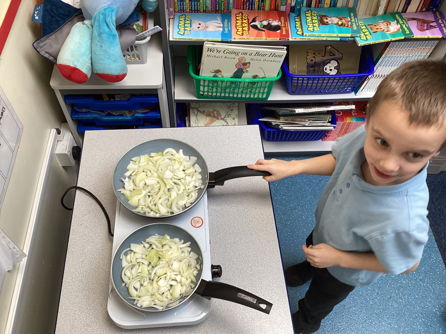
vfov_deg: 45.4
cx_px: 223
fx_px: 399
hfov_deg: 58.4
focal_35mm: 31
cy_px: 167
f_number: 2.4
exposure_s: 1/50
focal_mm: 3.3
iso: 64
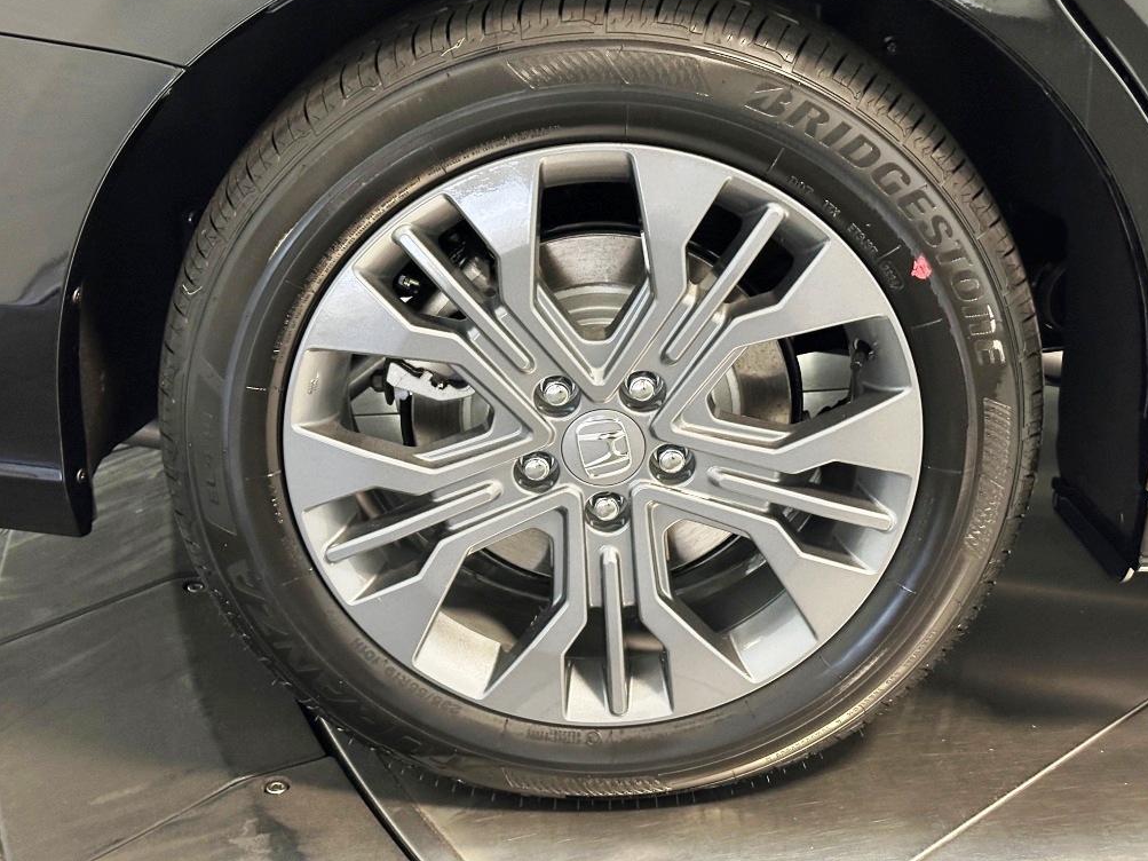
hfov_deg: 38.9
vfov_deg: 29.7
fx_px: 1625
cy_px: 422
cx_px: 585
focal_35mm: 49
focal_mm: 6.86
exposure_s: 1/30
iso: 640
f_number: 1.78
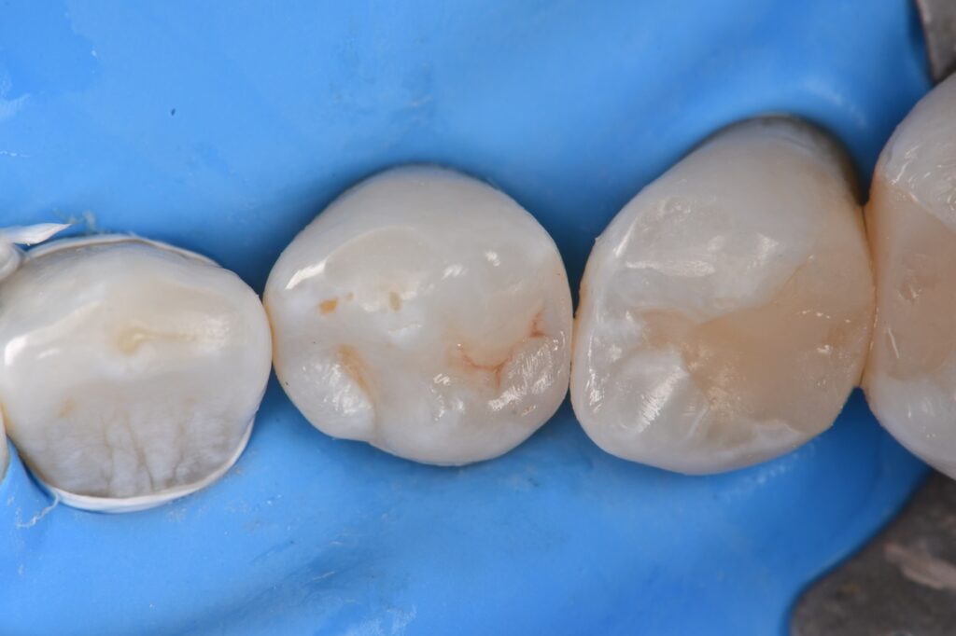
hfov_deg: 13.1
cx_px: 478
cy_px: 318
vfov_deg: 8.7
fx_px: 4168
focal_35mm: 157
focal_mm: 105
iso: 200
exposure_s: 1/160
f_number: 32
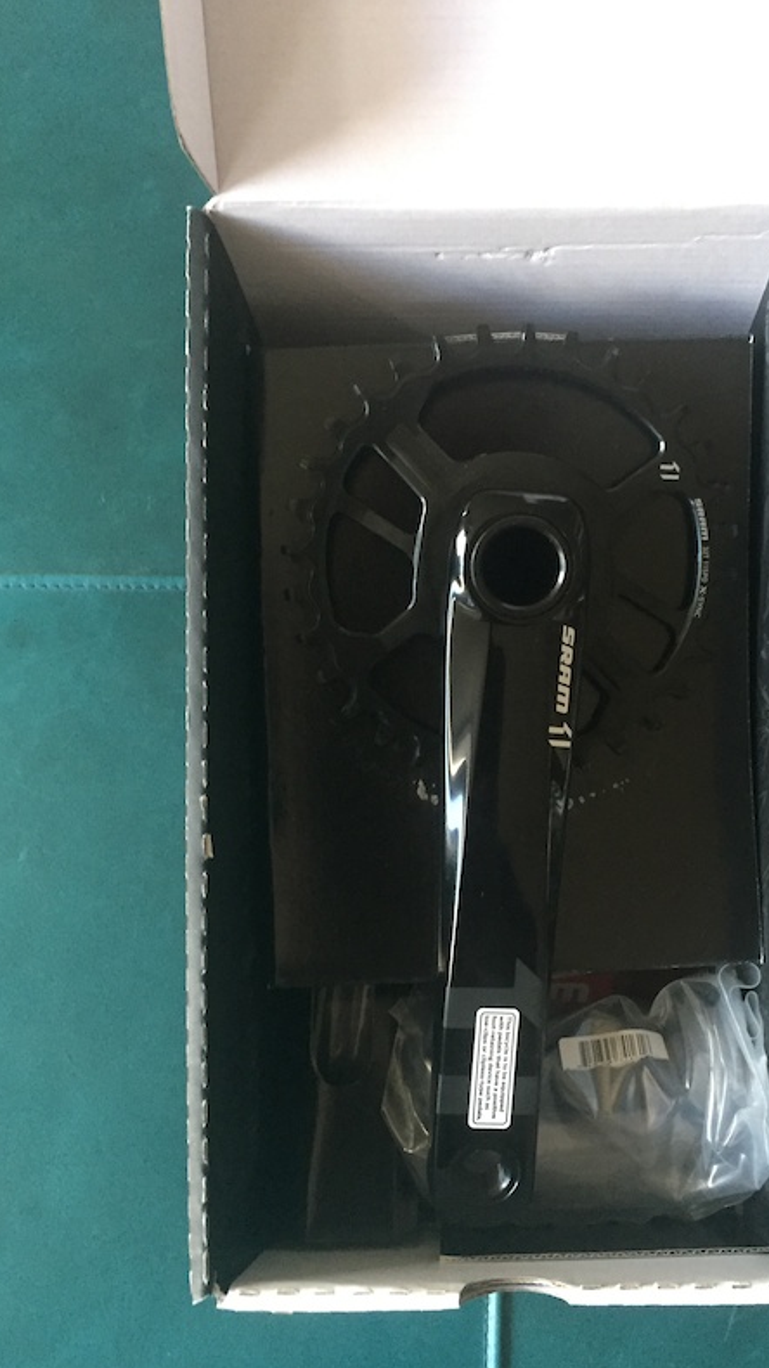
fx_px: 1161
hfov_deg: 36.3
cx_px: 507
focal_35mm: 32
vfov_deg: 61.0
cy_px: 691
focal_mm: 4.15
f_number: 2.2
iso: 250
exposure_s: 1/24
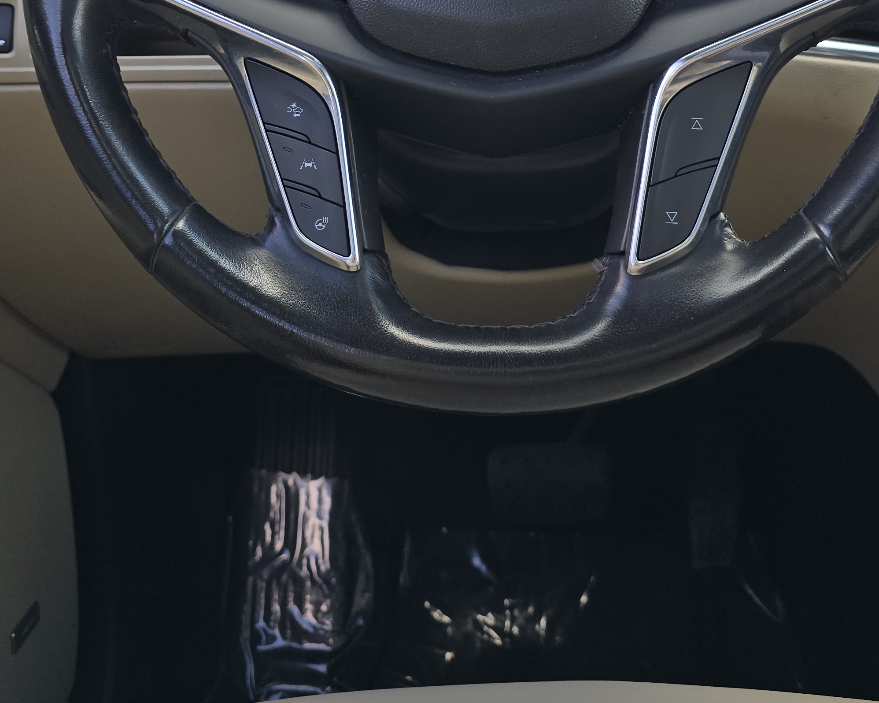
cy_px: 85
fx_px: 1170
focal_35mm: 45
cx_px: 492
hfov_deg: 41.1
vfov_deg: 32.0
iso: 20
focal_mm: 6.3
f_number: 1.7
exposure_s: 1/180
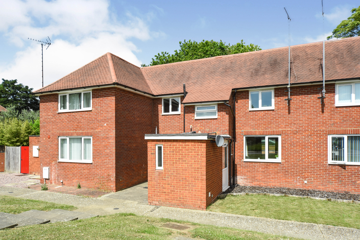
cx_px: 180
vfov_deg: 53.2
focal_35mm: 24
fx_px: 240
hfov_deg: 73.7
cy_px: 120
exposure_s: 1/320
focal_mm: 24
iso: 200
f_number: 10
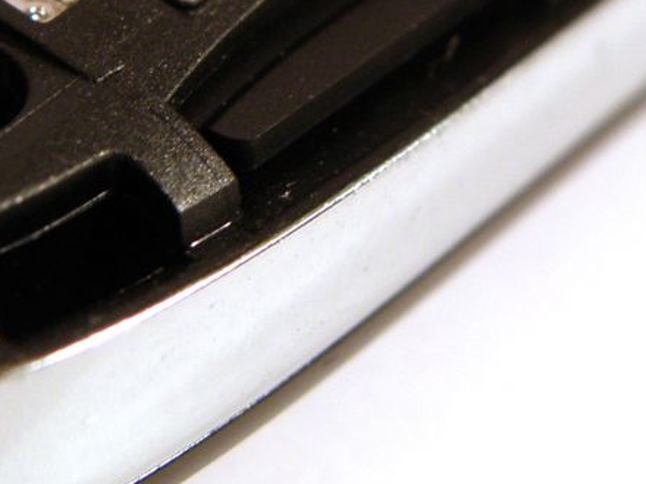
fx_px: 2799
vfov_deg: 9.8
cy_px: -3
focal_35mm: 150
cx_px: 385
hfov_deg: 13.2
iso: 125
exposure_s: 1/20
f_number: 3.5
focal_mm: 9.77
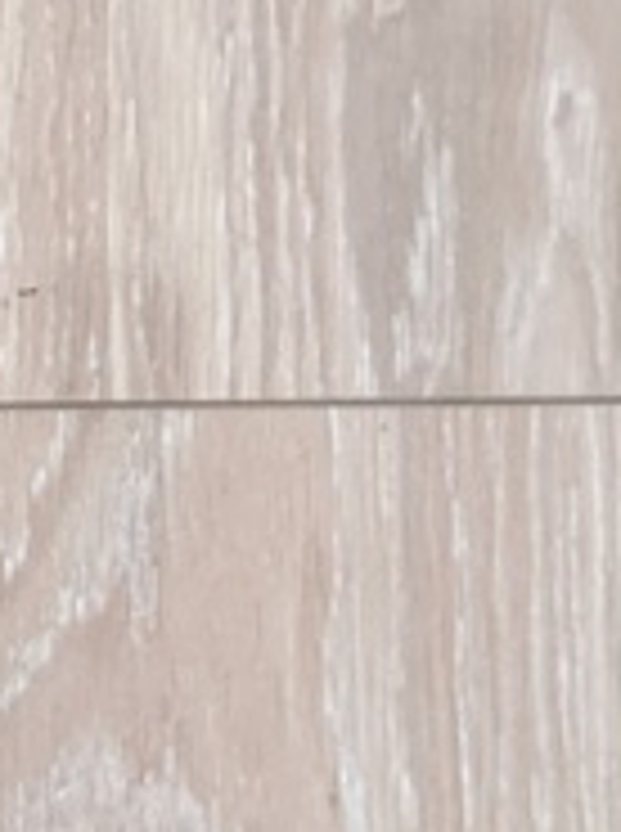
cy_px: 279
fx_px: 2808
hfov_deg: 12.1
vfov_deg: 16.8
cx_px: -292
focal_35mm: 117
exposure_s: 1/59.9
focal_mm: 4.44
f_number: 1.8
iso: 764
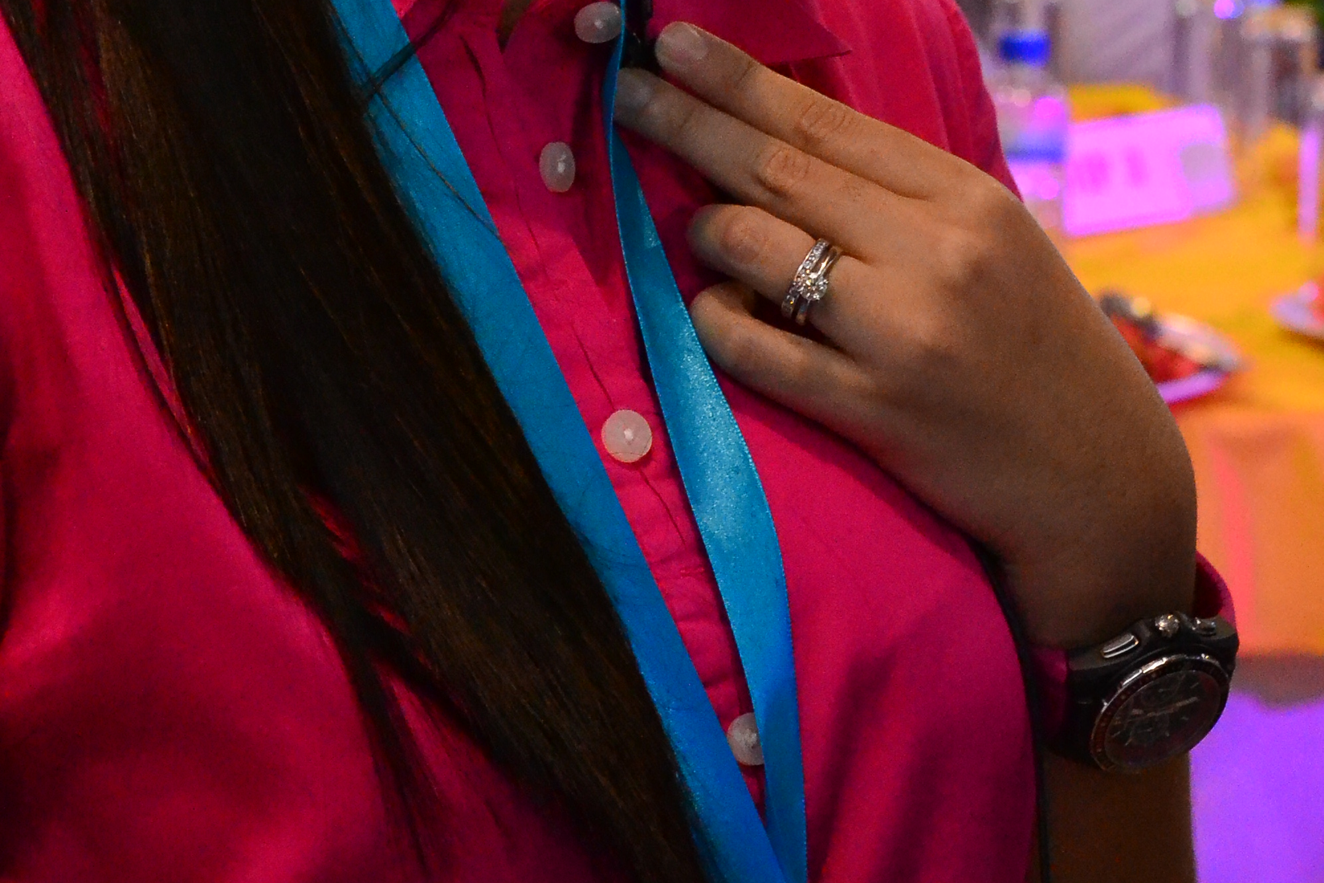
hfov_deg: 11.9
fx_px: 6362
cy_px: -209
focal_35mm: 173
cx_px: 398
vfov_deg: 7.9
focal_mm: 50
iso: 3200
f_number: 6.3
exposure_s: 1/100
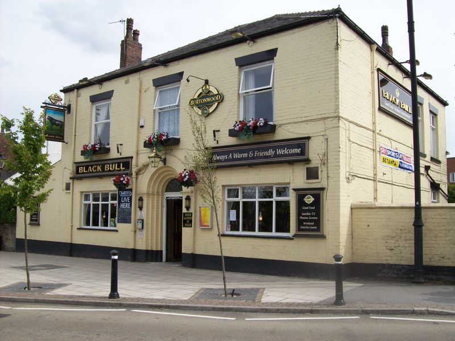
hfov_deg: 51.4
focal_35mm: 36
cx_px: 228
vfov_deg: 39.7
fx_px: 473
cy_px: 170
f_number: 4.8
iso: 80
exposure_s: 1/413
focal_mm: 6
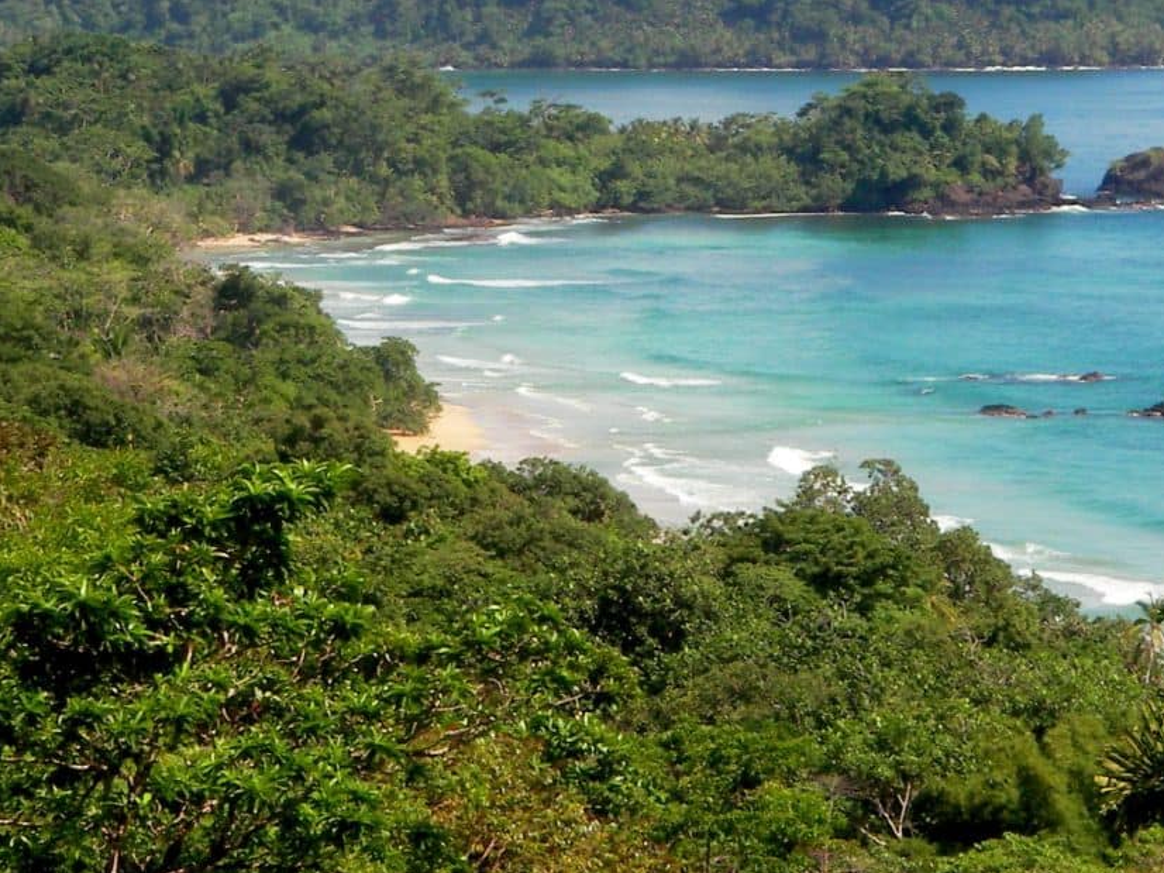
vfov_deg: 7.0
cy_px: 134
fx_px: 7127
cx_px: 1071
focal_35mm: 212
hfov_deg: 9.3
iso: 50
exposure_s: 1/154
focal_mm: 18.9
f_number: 8
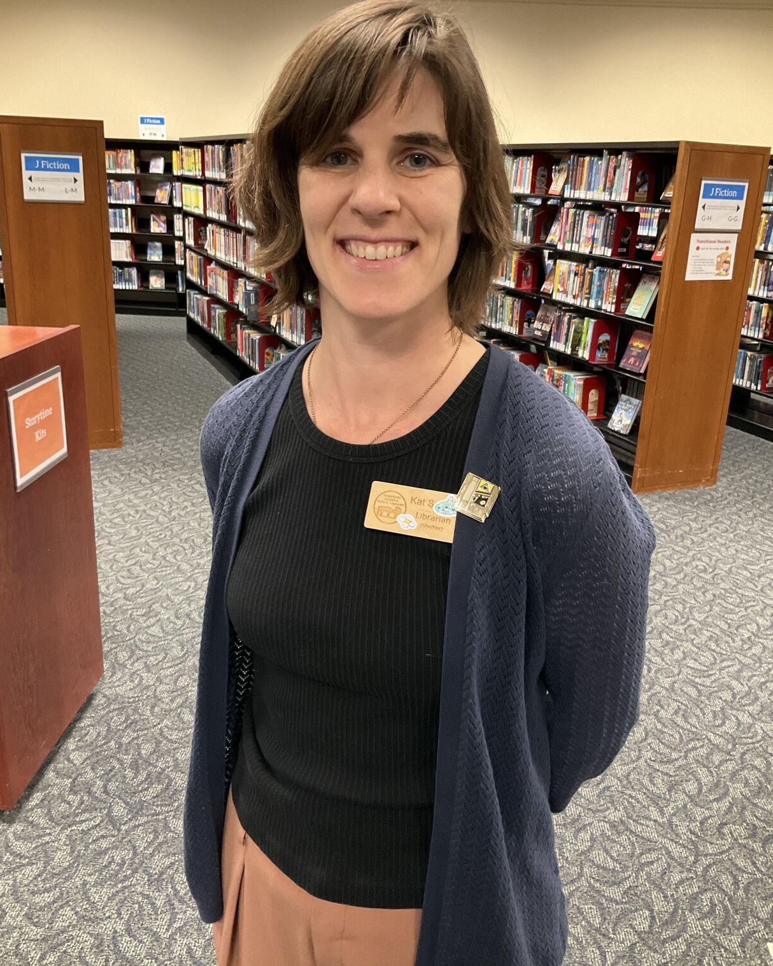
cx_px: 389
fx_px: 887
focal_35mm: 31
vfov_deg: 57.1
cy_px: 452
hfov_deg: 47.1
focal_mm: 3
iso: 200
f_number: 1.8
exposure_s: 1/60
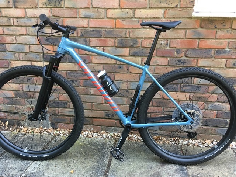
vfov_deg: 48.2
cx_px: 118
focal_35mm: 29
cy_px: 88
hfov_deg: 61.7
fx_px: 198
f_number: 2.2
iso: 40
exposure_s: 1/33
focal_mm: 4.15
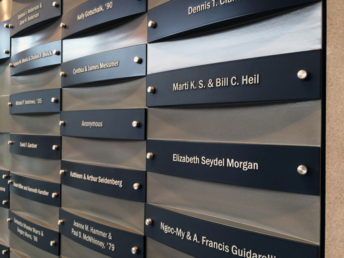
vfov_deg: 48.2
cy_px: 129
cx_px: 172
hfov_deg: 61.7
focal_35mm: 29
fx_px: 288
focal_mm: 4.15
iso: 64
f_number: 2.2
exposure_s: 1/30
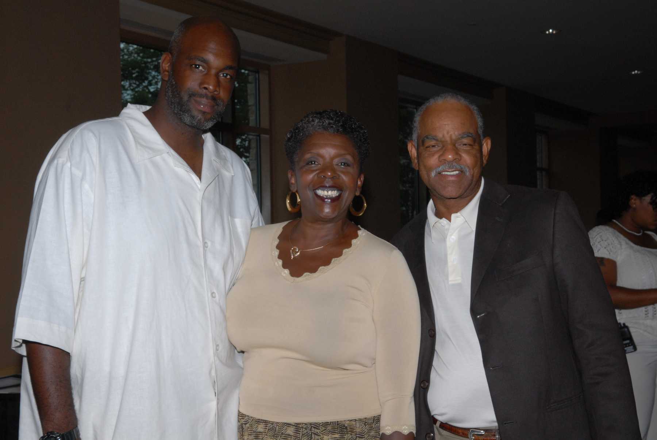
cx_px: 328
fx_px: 1042
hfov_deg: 35.0
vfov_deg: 23.8
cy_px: 220
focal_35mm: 57
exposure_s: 1/60
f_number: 10
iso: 400
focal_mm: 38
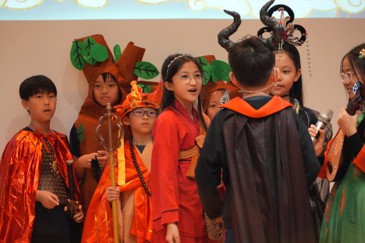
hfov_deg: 9.7
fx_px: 2159
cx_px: 189
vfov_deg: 6.4
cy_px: 127
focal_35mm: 213
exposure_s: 1/100
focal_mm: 134
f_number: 5.6
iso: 6400
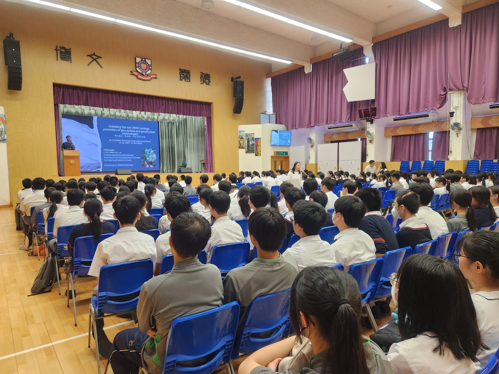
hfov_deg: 73.9
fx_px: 332
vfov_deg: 58.9
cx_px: 250
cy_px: 187
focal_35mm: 23
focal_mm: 5.4
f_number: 1.8
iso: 500
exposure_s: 1/100
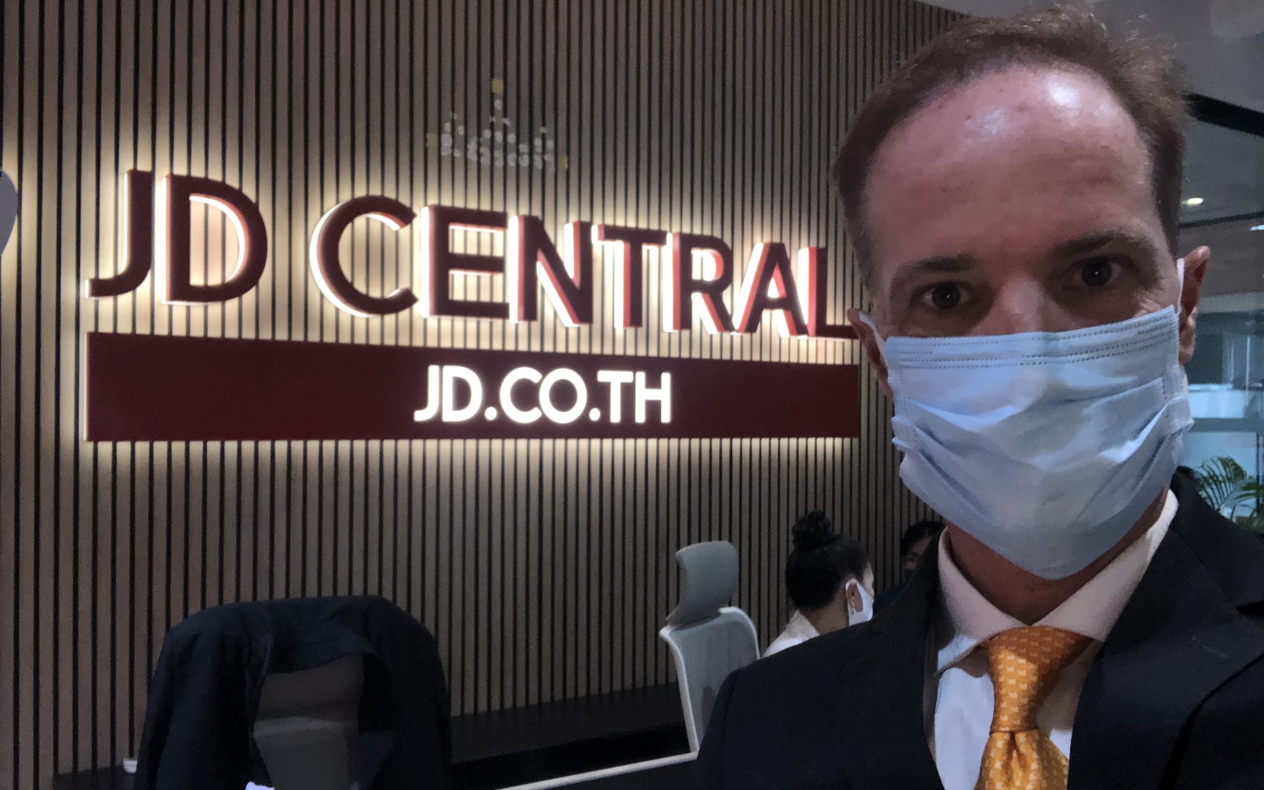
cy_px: 419
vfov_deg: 37.3
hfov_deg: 56.7
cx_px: 632
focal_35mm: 34
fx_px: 1171
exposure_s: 1/50
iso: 80
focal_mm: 2.87
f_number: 2.2
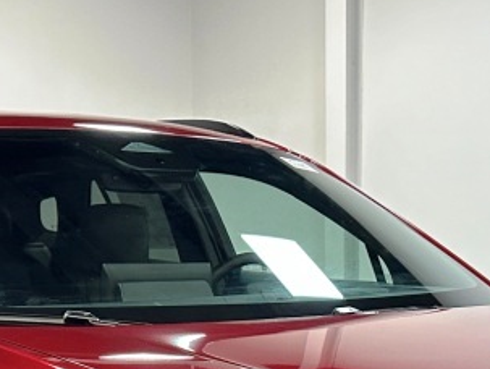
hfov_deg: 24.1
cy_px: 565
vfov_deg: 16.5
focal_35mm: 81
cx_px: 281
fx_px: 1148
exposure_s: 1/60
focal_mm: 6.86
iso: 320
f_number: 1.78
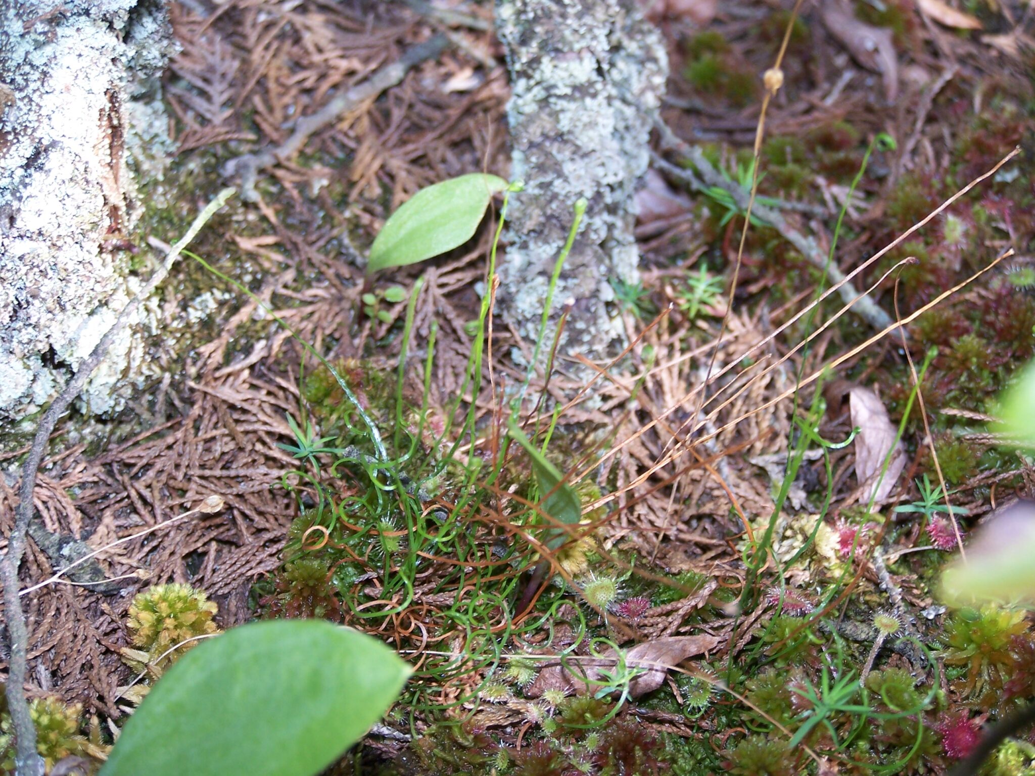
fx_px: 3139
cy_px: 388
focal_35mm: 105
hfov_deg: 18.7
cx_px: 518
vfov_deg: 14.1
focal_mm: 17.5
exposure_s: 1/90
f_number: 3.2
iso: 80
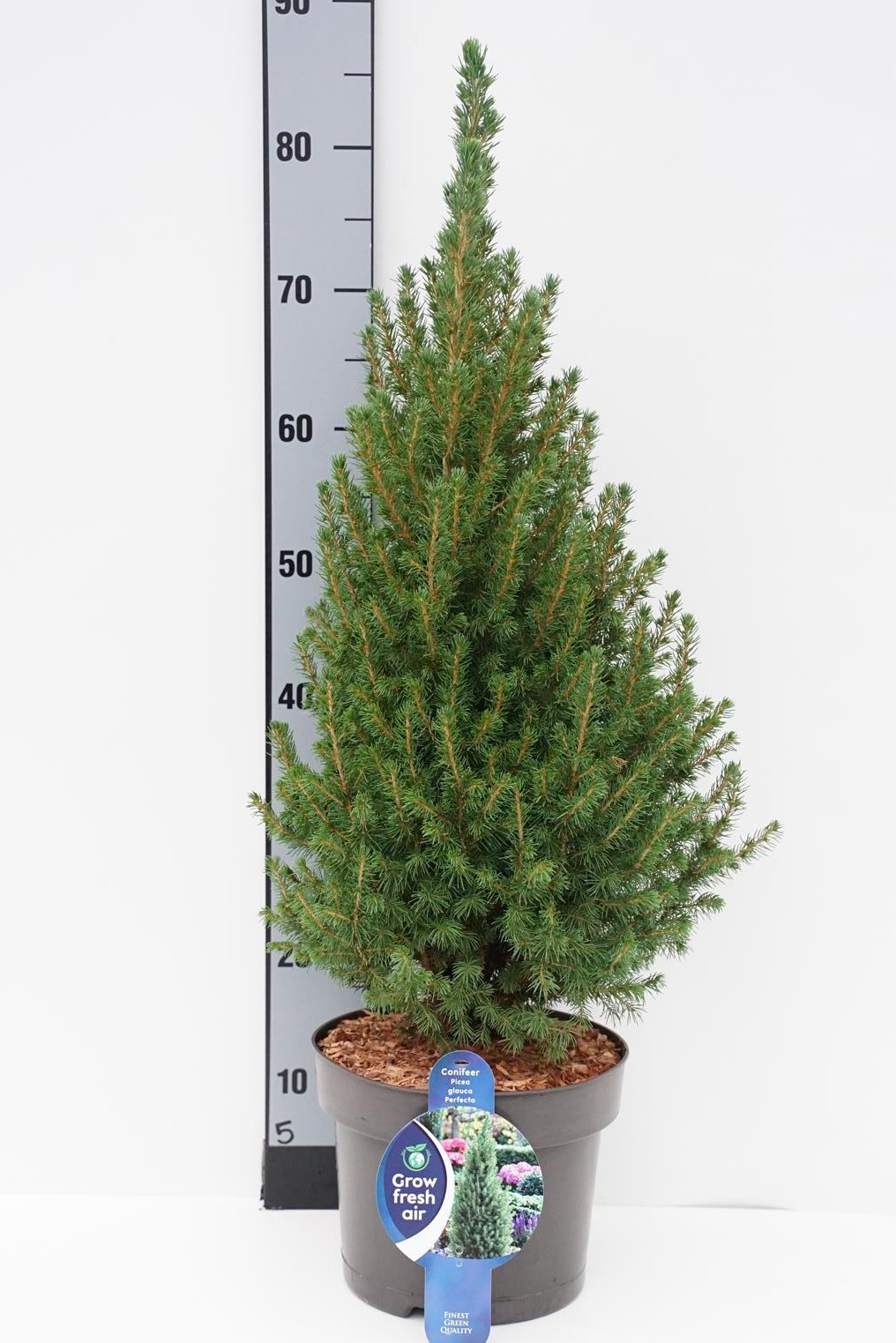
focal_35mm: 67
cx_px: 429
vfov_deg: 30.1
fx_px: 2500
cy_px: 669
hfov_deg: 20.3
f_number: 6.3
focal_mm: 63
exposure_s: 1/125
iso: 4000
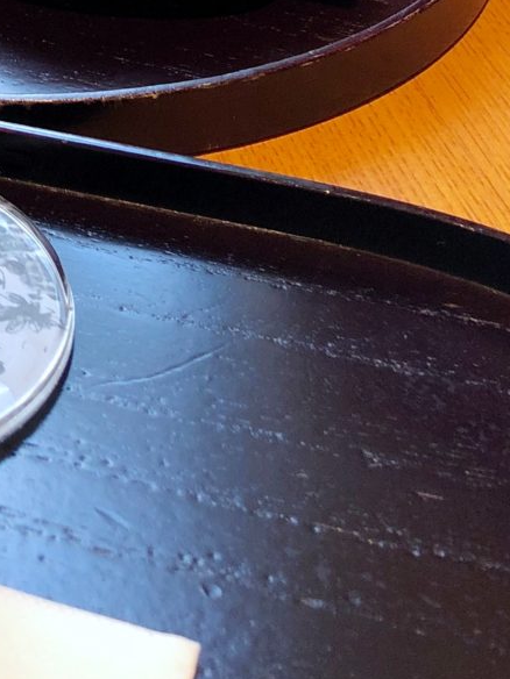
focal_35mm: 92
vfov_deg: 18.5
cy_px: -386
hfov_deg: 15.1
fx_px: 1807
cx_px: -217
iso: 25
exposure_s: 1/30
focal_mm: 3.99
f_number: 1.8
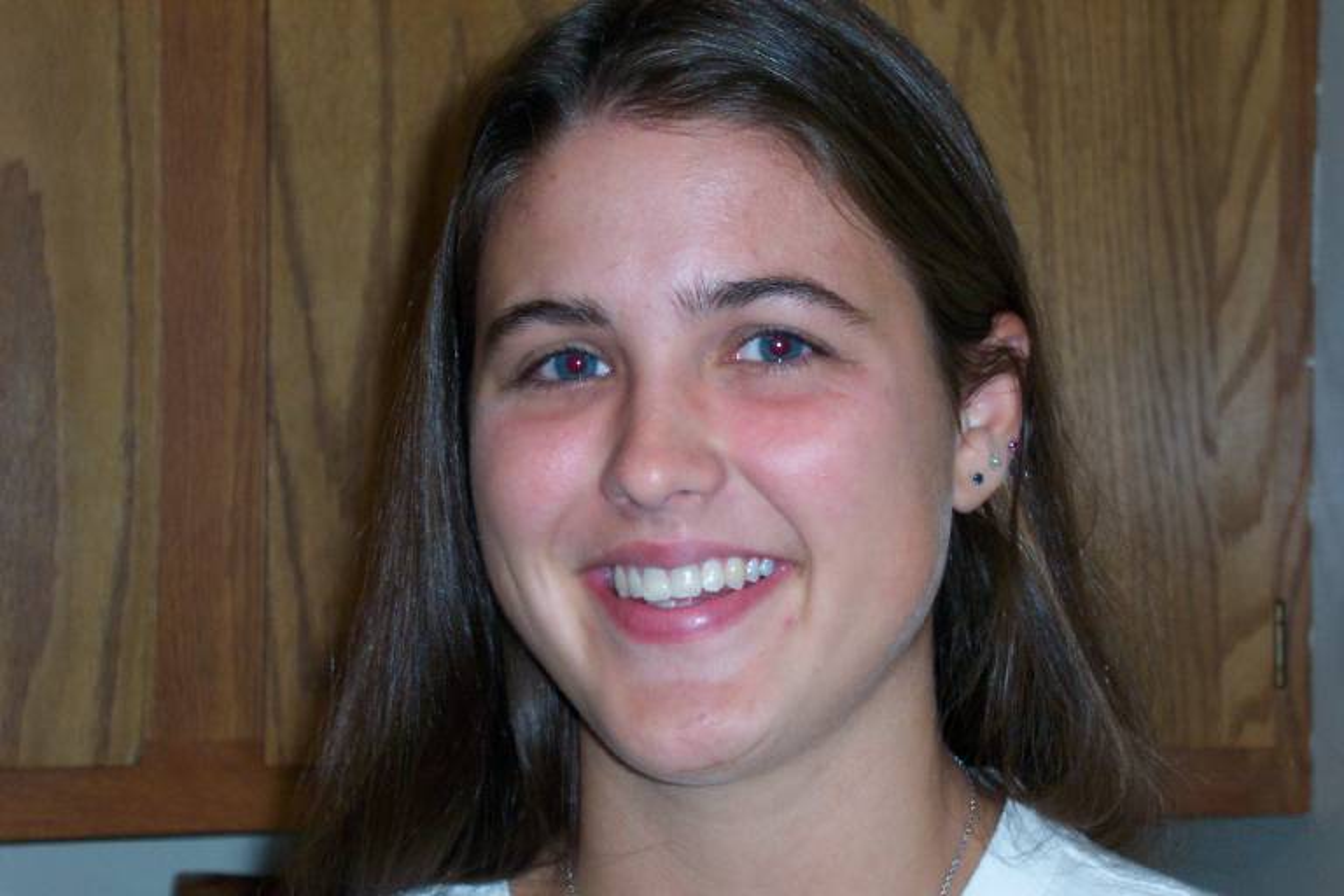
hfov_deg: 19.5
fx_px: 3920
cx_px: 672
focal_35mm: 105
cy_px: 448
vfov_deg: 13.0
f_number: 4.7
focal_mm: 21.2
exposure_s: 1/90
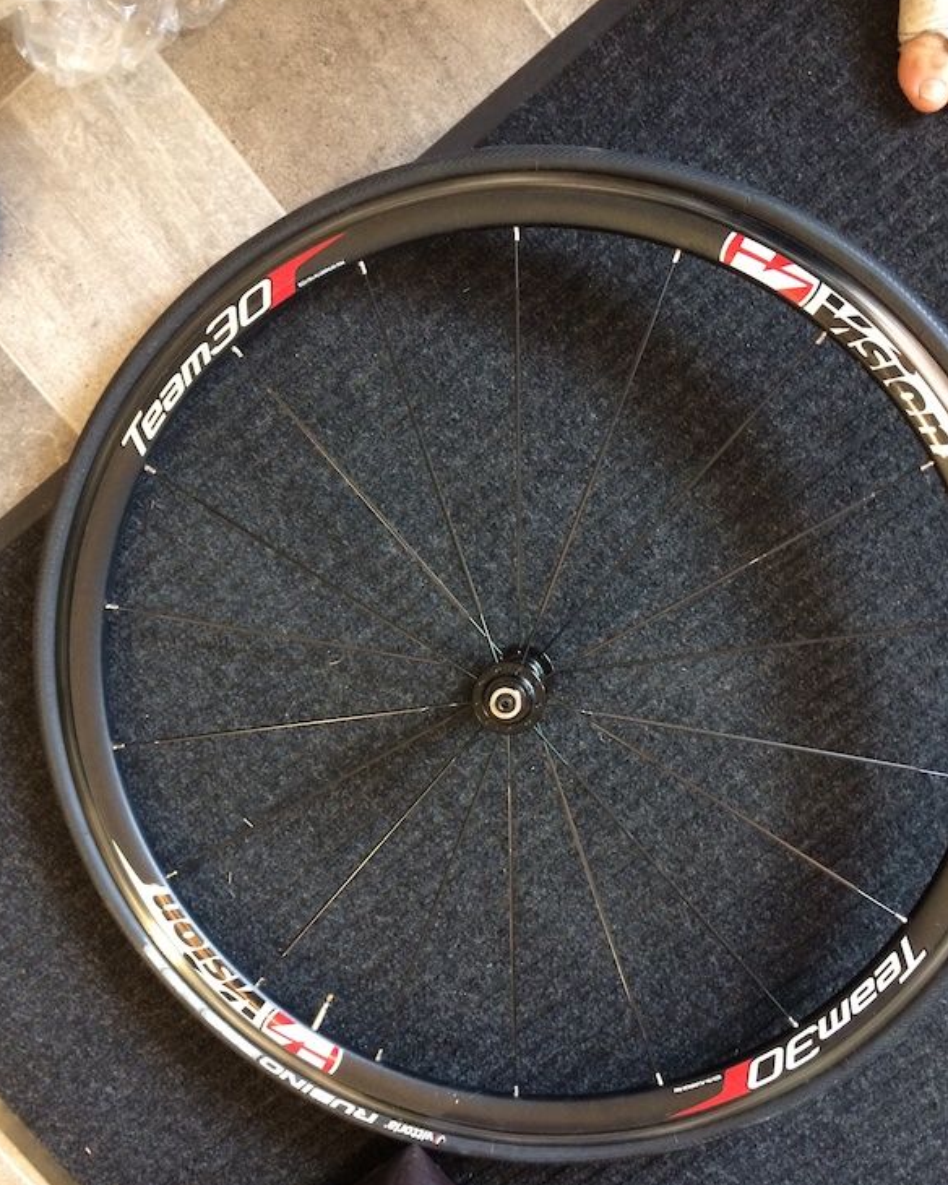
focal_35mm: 31
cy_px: 638
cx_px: 477
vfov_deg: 57.1
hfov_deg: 47.1
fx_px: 1087
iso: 320
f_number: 2.2
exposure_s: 1/15
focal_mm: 4.15
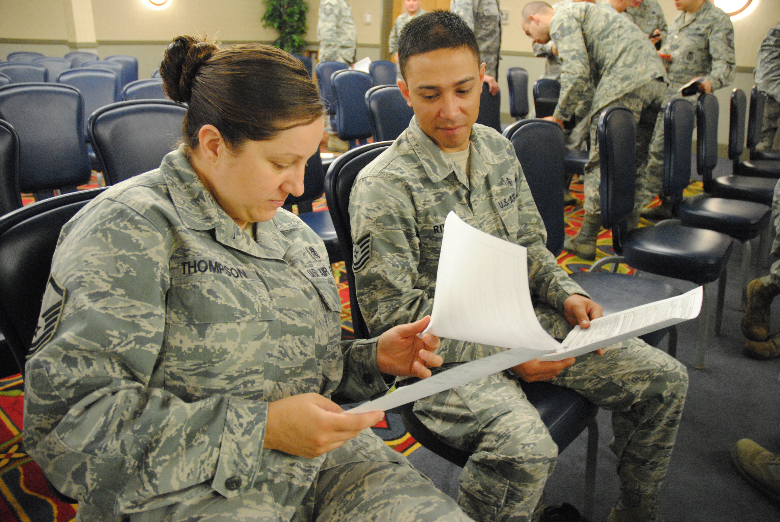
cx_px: 390
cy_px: 261
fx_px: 586
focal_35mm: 27
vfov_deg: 48.0
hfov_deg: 67.3
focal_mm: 18
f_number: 3.5
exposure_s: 1/30
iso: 1400
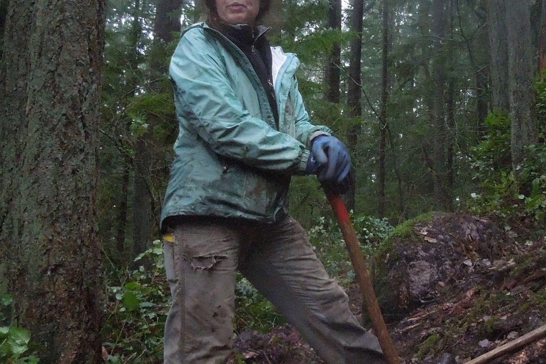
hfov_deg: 41.9
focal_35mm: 46
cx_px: 385
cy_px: 156
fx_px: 698
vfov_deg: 29.2
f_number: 3.3
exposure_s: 1/30
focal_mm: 4.5
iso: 1600
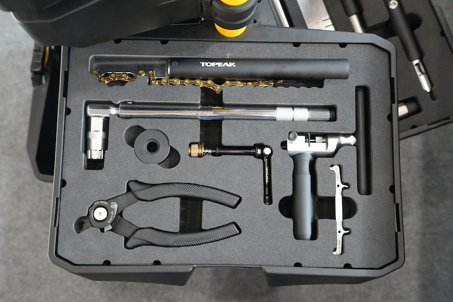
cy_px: 151
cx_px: 226
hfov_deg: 45.0
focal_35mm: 44
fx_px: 547
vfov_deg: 30.8
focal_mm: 29
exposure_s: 1/160
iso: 3200
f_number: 4.5
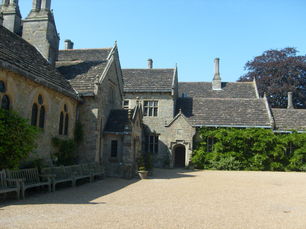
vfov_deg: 40.7
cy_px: 114
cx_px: 153
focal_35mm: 35
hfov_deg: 52.6
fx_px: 309
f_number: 7.1
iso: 80
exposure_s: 1/180
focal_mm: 5.8
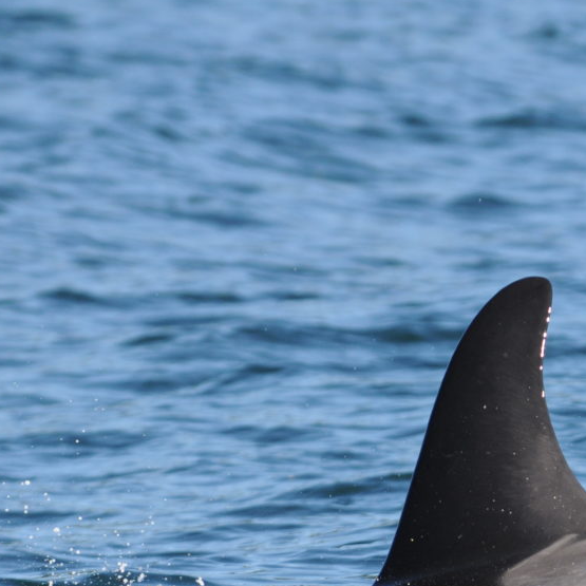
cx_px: 513
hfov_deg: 2.5
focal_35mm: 705
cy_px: 473
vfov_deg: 2.5
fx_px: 13503
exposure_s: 1/2000
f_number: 4
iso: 400
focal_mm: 200
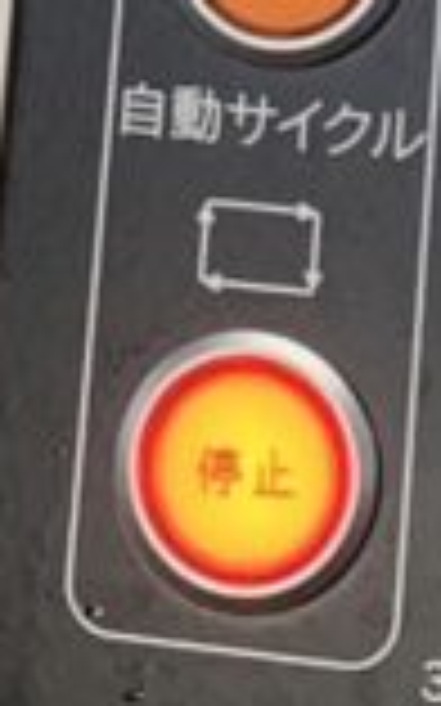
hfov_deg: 4.8
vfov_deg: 7.3
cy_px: -1043
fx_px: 5197
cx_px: -180
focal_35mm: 270
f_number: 1.8
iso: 80
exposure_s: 1/50
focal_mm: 4.25
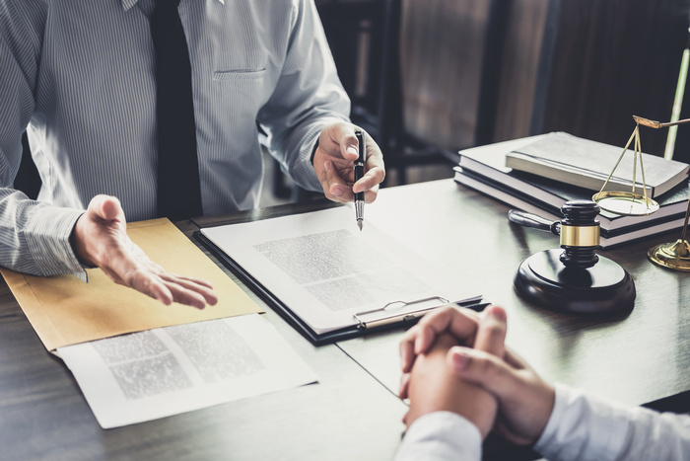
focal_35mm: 53
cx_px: 345
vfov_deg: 25.5
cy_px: 230
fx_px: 1016
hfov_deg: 37.5
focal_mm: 35
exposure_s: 1/80
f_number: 2
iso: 500
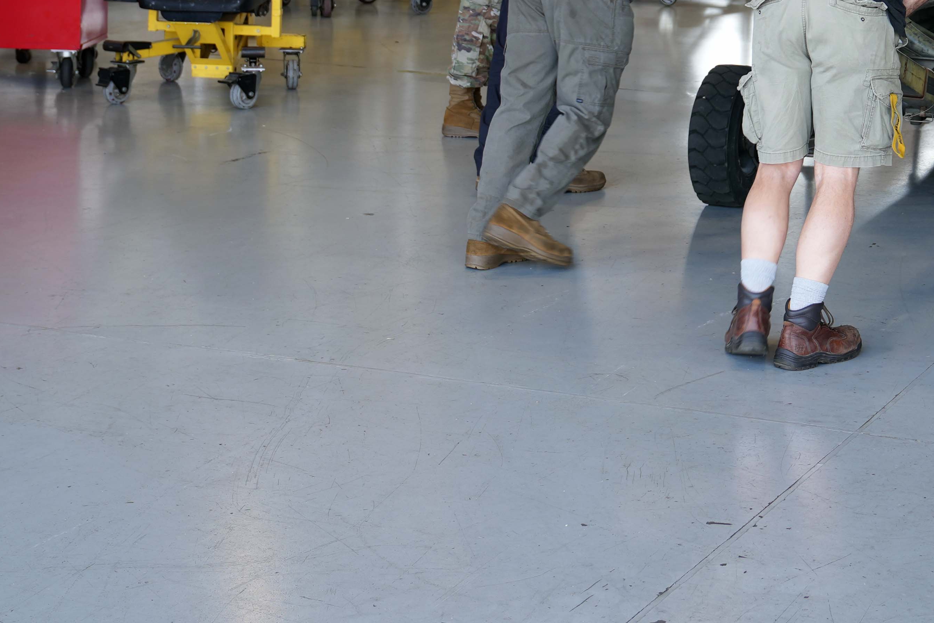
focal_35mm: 86
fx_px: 2231
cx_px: 865
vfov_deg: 15.4
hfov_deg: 23.0
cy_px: -83
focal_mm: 33
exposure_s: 1/60
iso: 100
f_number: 3.5
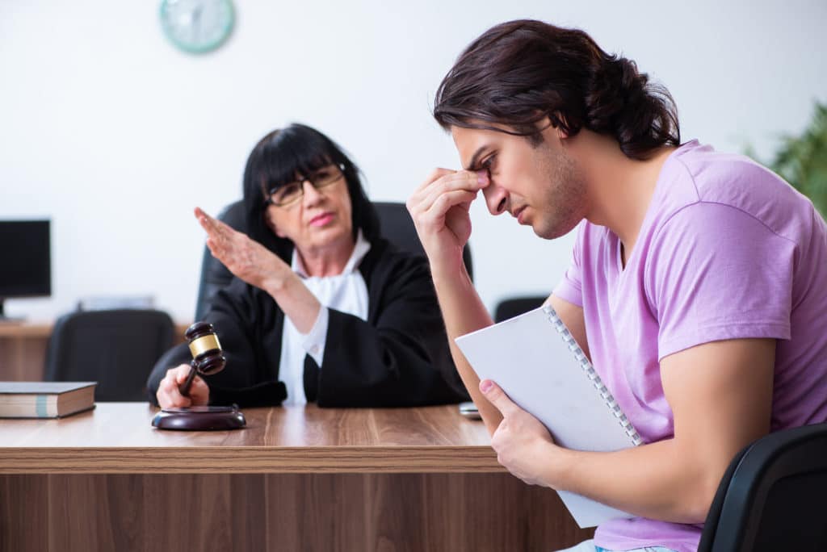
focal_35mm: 105
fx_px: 2413
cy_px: 276
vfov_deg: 13.1
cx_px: 414
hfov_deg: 19.4
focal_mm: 105
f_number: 5
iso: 125
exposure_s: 1/100
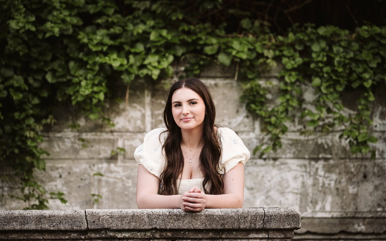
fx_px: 1399
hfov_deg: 15.7
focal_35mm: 133
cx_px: 194
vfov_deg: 9.9
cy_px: 118
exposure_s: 1/400
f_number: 2.8
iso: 500
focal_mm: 130
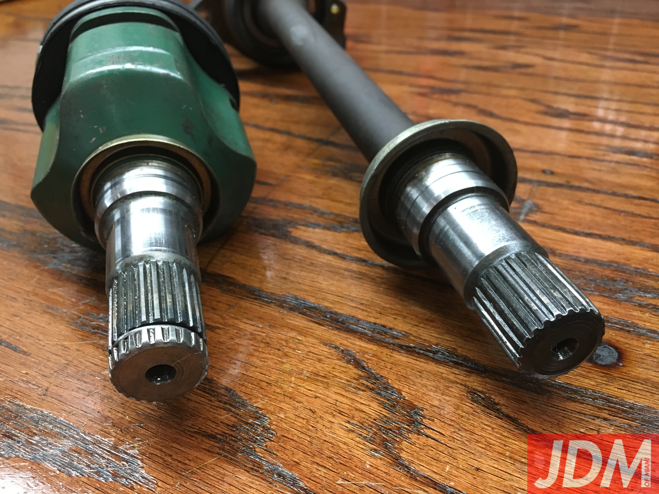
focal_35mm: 29
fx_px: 552
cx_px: 330
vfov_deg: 48.2
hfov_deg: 61.7
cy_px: 247
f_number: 2.2
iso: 200
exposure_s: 1/24
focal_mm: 4.15
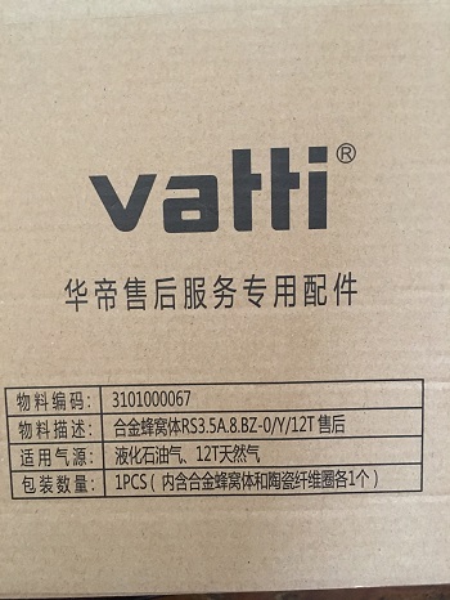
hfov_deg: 48.3
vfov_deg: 61.6
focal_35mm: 29
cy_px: 300
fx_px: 502
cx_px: 225
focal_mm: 4.15
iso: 125
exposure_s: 1/4
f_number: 2.2
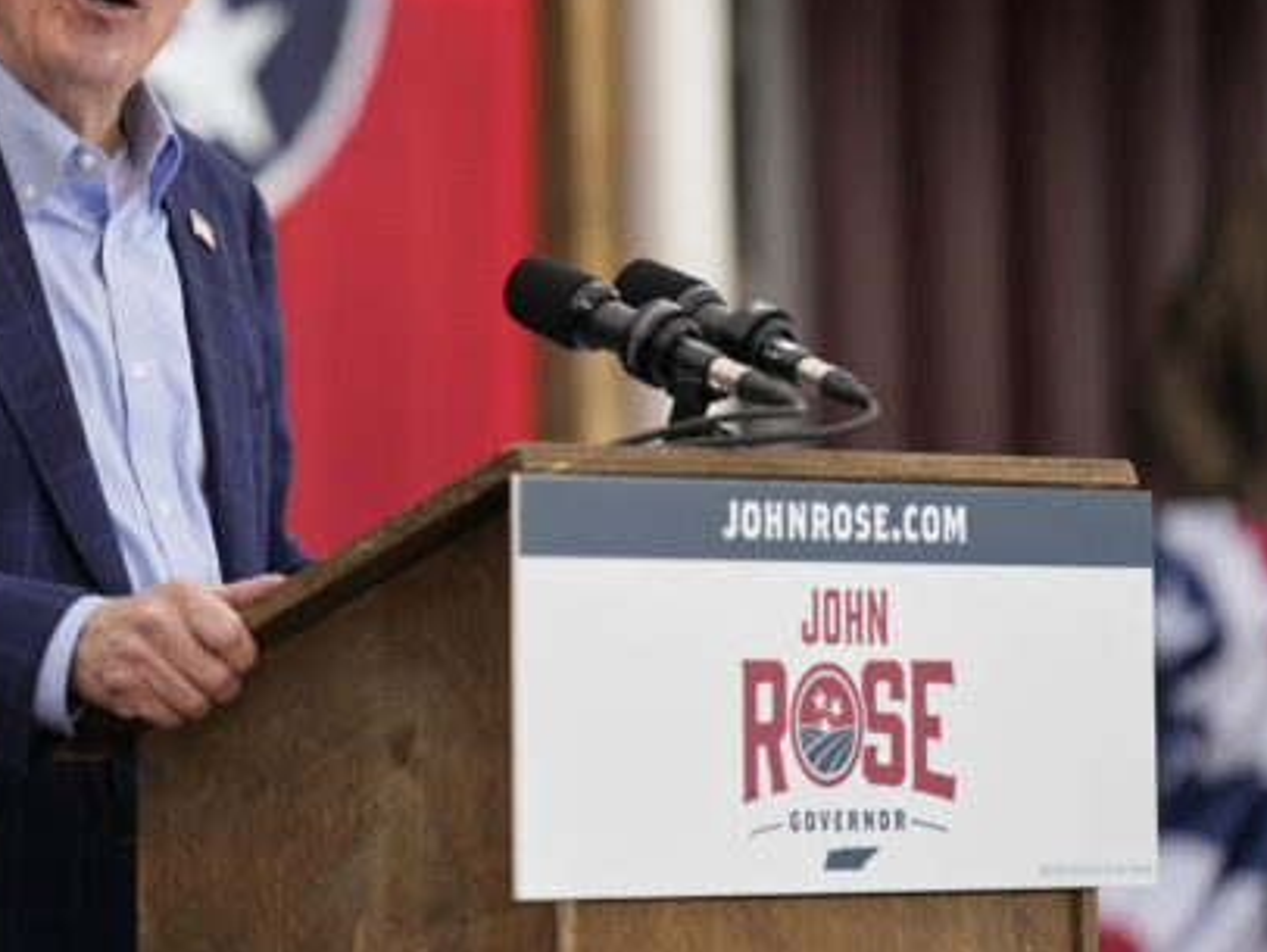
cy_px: 301
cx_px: 353
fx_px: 11097
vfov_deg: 4.9
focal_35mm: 303
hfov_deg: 6.5
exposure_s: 1/3200
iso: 1250
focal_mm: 200
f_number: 2.8
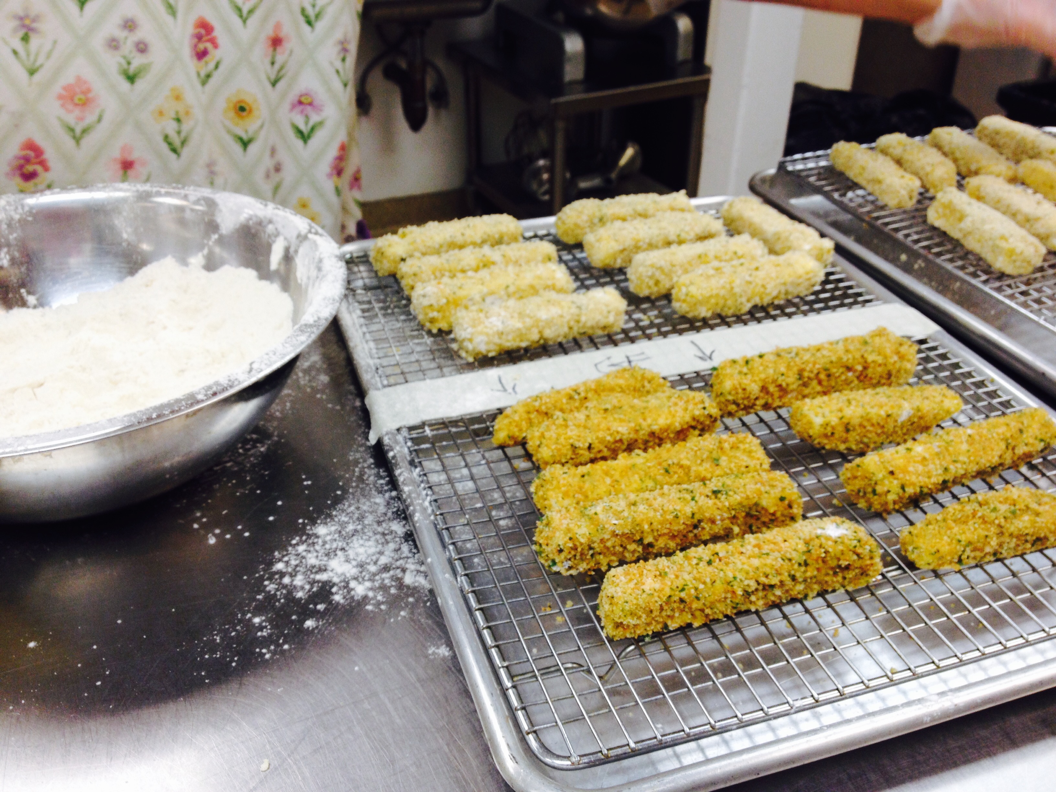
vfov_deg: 40.7
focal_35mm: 35
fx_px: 1068
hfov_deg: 52.6
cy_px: 396
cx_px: 528
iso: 64
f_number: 2.4
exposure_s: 1/60
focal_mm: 4.28
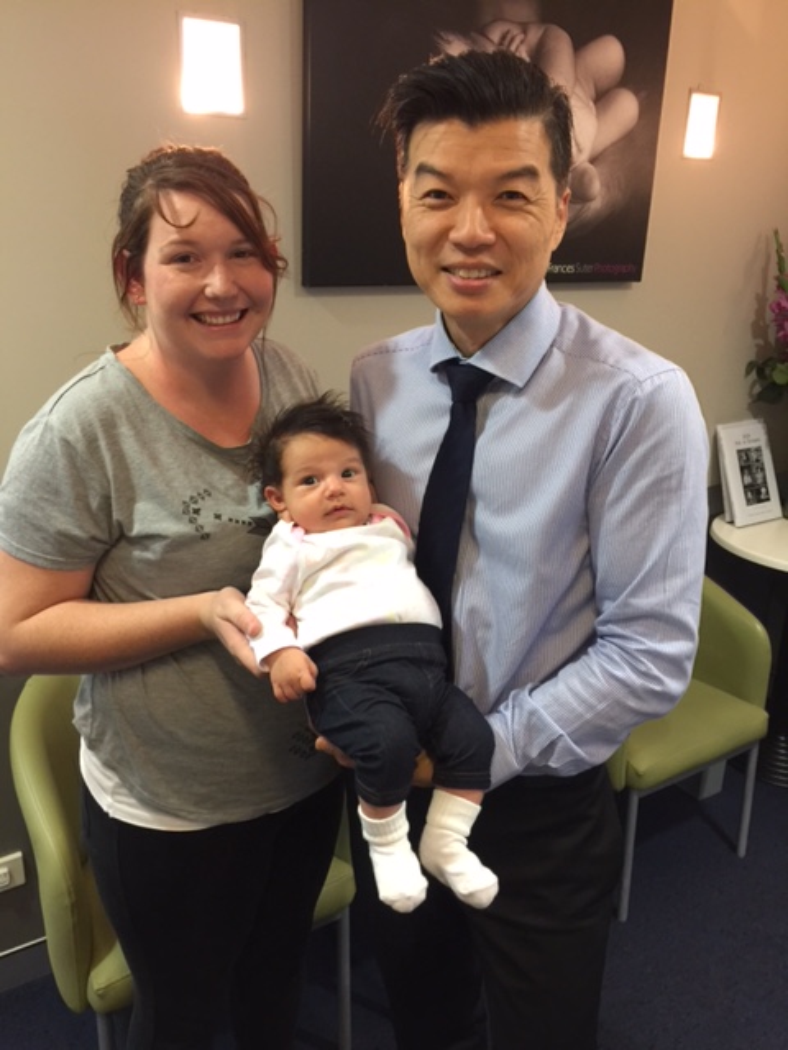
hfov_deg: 48.2
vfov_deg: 61.7
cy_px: 525
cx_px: 394
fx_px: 880
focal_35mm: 29
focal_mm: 4.15
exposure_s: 1/10
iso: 100
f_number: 2.2
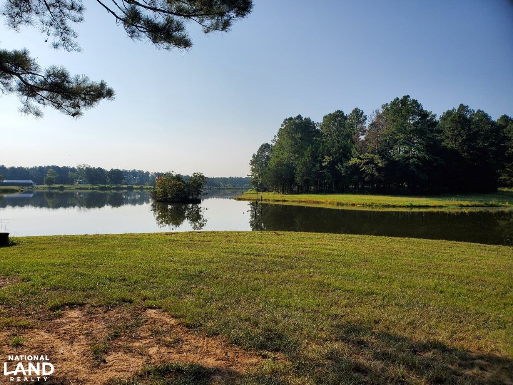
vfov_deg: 53.1
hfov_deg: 67.3
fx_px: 385
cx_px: 256
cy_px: 192
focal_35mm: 26
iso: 50
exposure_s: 1/2993
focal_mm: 4.3
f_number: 2.4
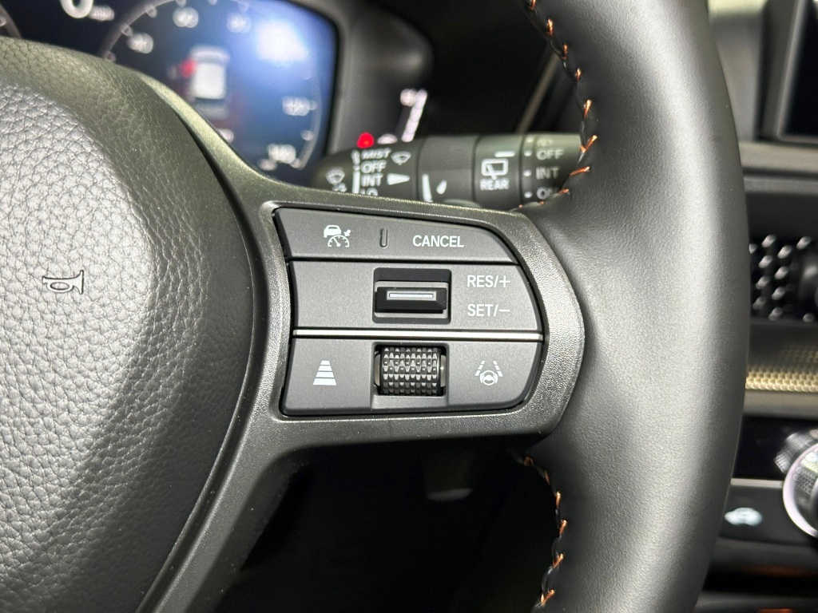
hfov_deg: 39.7
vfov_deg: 30.3
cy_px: 306
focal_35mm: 48
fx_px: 1134
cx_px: 409
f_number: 1.78
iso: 320
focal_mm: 6.86
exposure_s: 1/40
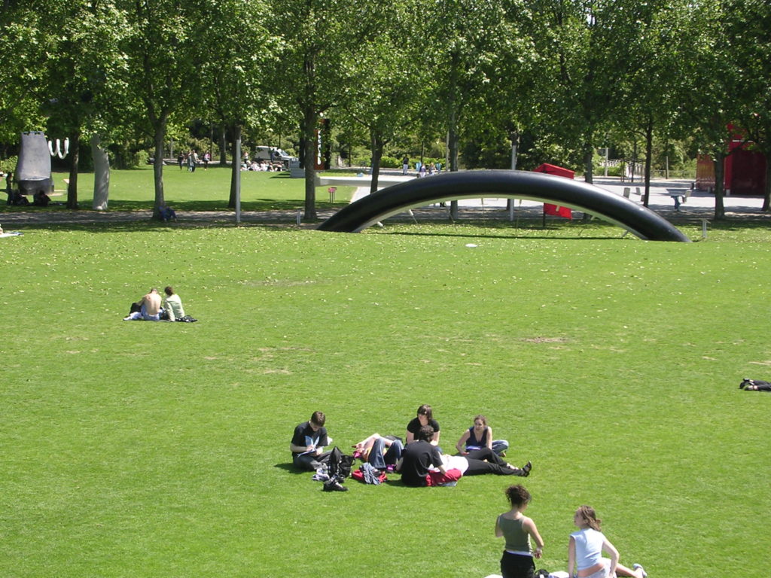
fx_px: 1804
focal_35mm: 81
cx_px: 386
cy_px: 289
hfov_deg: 24.1
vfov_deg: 18.2
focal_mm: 12.3
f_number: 4
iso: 100
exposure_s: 1/237
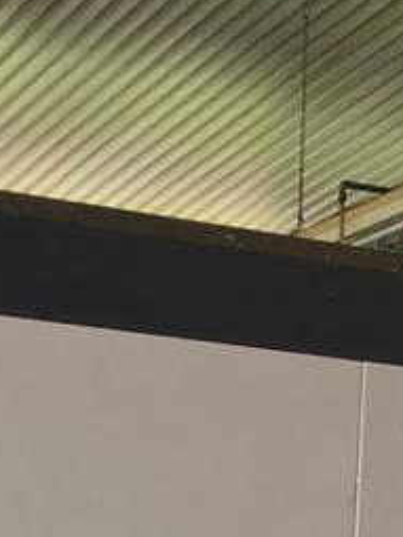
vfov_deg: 13.6
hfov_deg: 11.7
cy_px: 1089
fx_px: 1911
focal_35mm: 123
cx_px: -105
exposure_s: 1/50
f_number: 2.2
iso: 25
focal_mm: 4.15
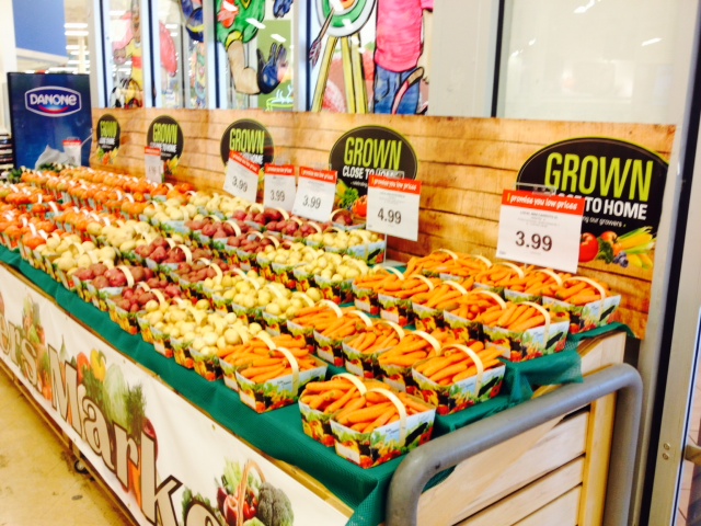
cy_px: 263
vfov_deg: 40.7
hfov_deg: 52.6
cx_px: 350
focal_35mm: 35
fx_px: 709
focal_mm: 4.28
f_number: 2.4
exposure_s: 1/30
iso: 50
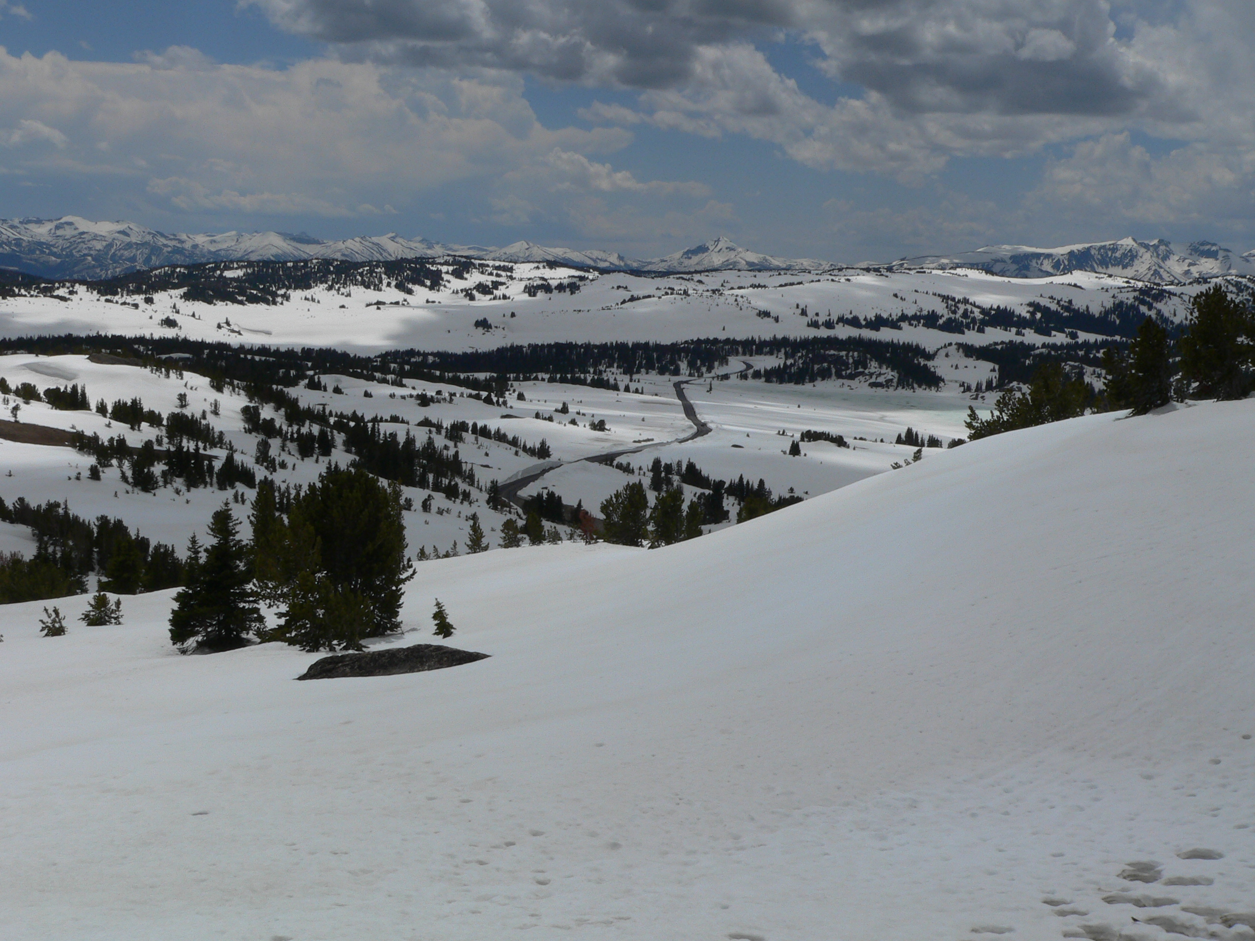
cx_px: 628
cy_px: 470
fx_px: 2175
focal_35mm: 60
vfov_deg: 24.4
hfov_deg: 32.2
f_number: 8
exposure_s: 1/1300
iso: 80
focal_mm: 9.9
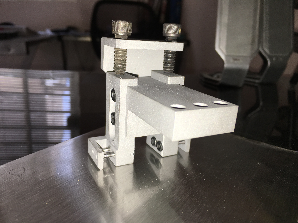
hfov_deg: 61.7
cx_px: 149
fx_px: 250
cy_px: 112
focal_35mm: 29
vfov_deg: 48.2
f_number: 2.2
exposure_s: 1/94
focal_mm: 4.15
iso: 25
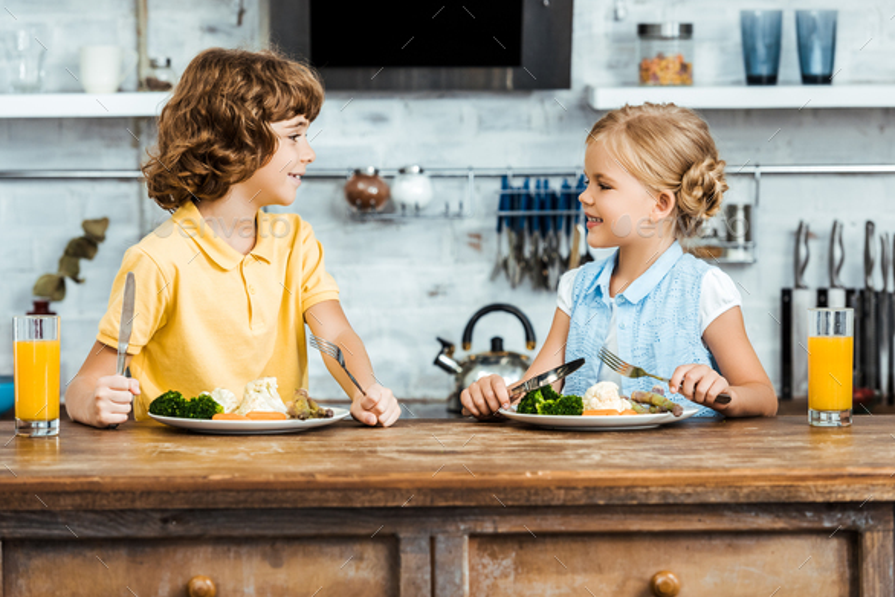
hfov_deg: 15.1
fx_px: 3382
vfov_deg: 10.1
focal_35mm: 136
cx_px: 446
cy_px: 298
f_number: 5
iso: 250
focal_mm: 135
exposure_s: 1/200
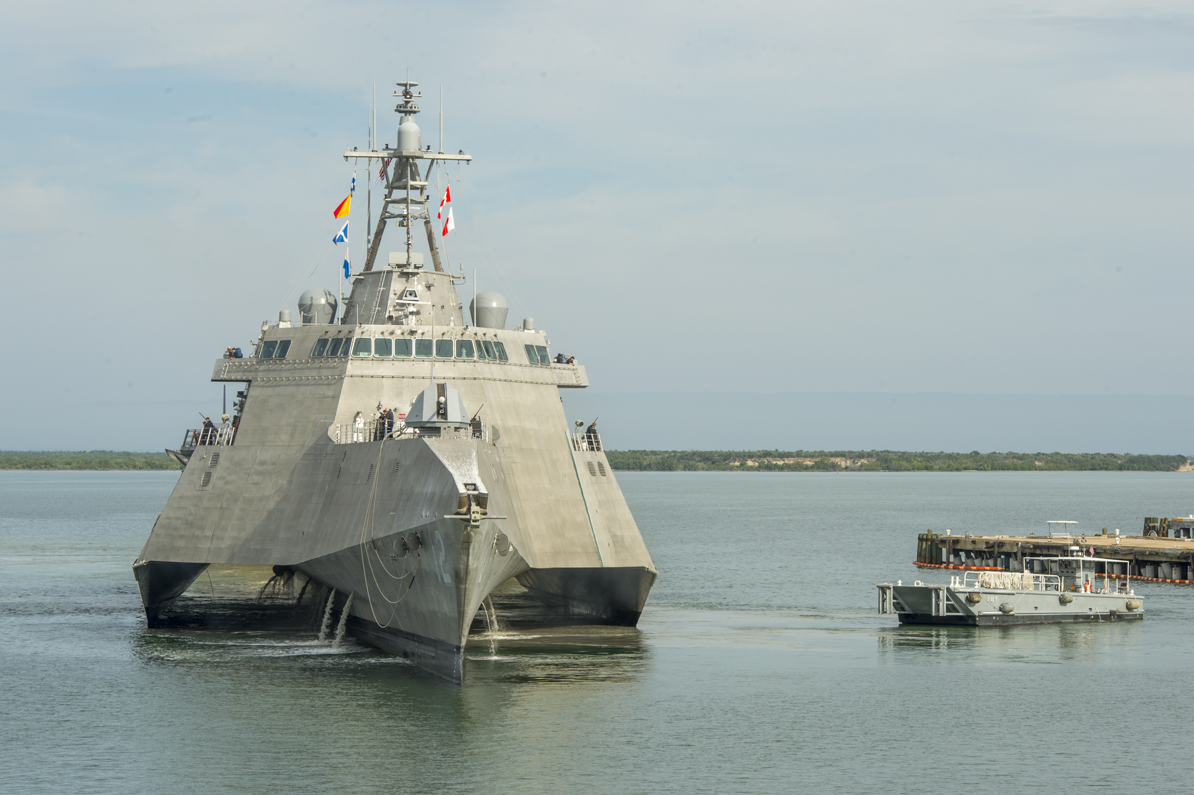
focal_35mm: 120
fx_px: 3978
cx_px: 597
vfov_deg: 11.4
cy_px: 398
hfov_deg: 17.1
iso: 200
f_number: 13
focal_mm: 120
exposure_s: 1/200
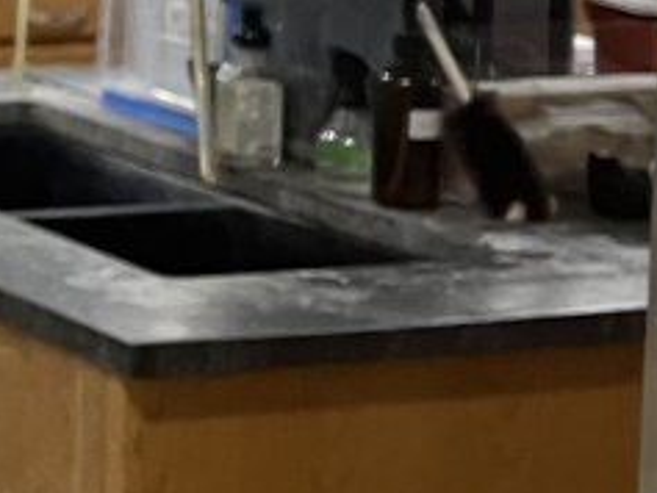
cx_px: -687
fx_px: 3228
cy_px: -150
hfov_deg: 10.6
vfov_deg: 8.6
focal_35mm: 170
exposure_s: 1/60
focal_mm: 3.99
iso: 80
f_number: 1.8
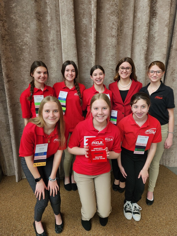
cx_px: 88
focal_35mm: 23
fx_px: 157
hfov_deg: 58.9
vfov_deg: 73.9
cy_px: 118
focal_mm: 5.4
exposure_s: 1/180
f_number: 1.8
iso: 80
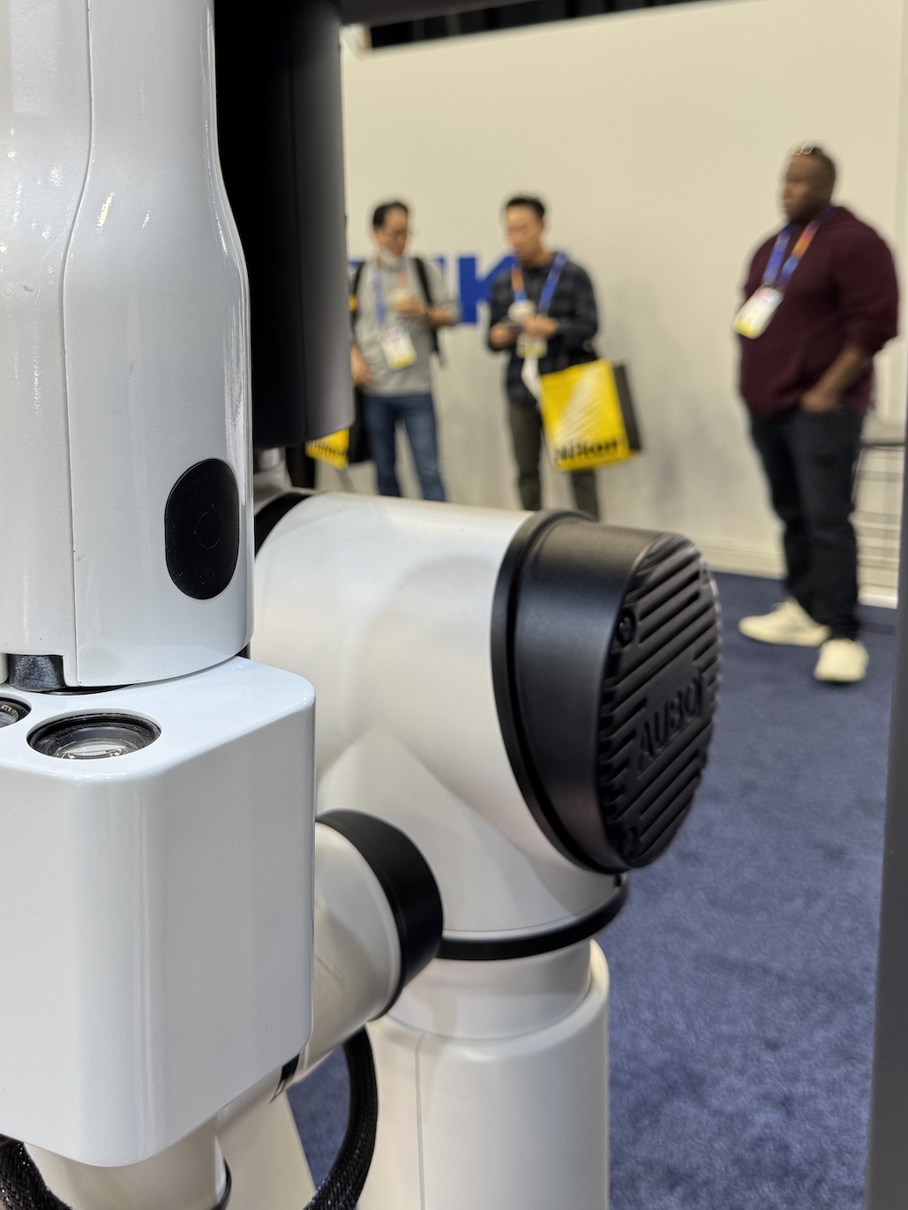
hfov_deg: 40.1
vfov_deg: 52.2
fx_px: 1224
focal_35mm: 35
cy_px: 467
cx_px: 289
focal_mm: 6.76
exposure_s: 1/121
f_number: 1.78
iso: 80
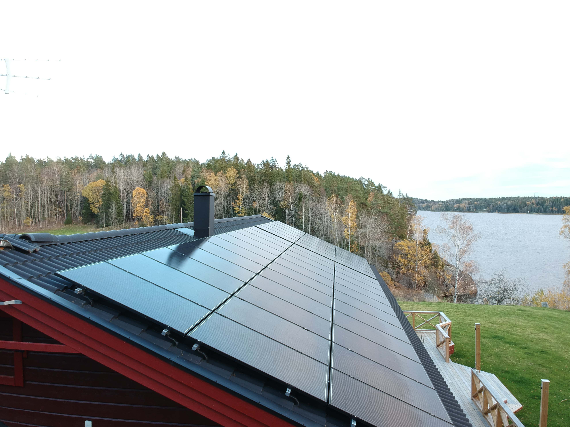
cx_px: 285
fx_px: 412
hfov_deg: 69.4
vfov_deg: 54.9
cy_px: 214
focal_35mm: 25
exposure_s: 1/30
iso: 100
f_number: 2.6
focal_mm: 4.49
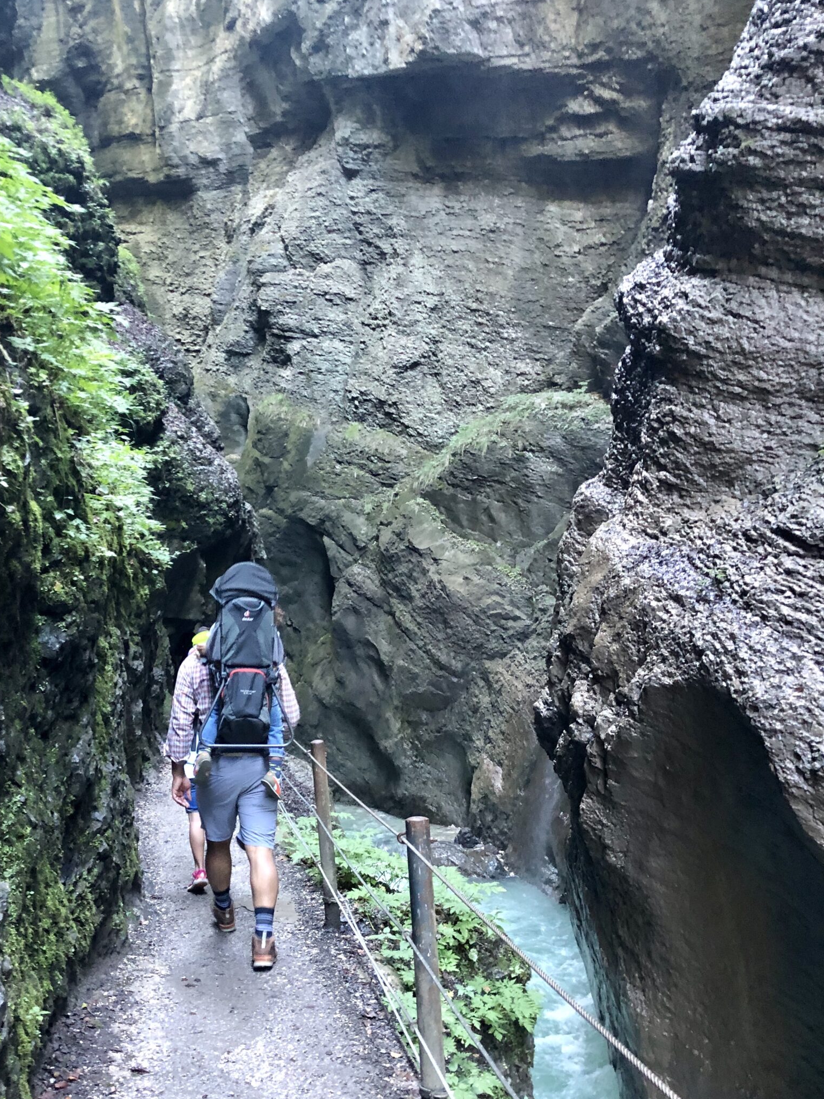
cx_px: 312
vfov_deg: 52.2
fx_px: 1111
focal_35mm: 35
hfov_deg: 40.4
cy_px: 665
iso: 100
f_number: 1.8
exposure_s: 1/9
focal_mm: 3.99
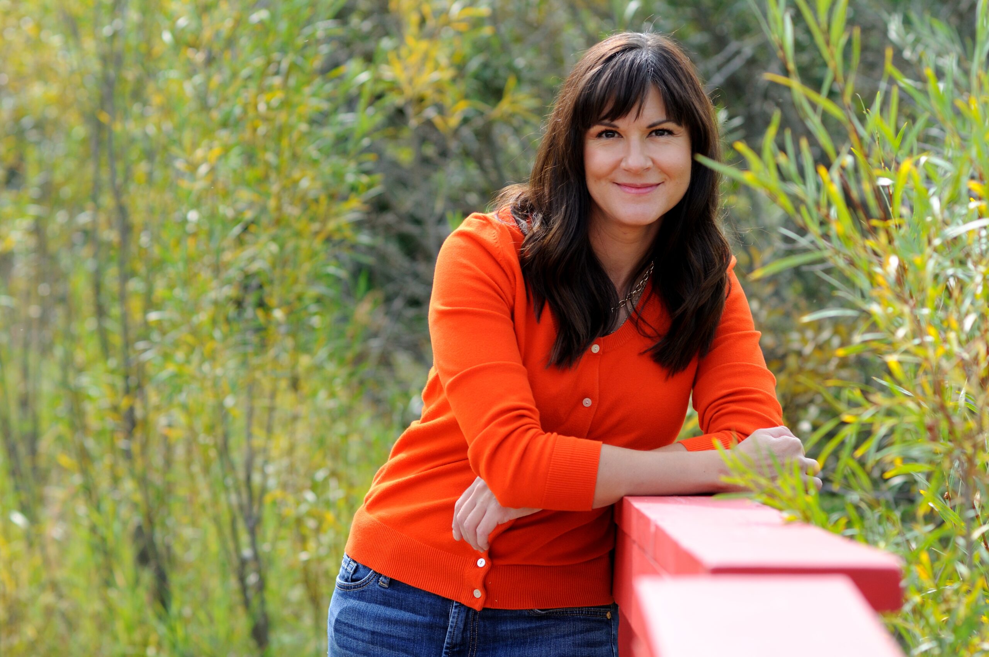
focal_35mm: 128
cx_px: 494
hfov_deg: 16.1
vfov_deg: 10.7
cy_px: 328
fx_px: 3498
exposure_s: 1/800
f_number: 4
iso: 200
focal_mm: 85
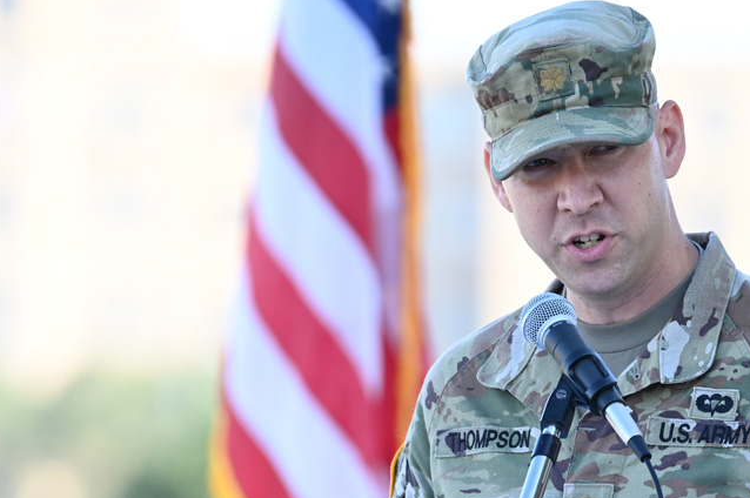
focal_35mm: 752
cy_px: 428
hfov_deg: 2.7
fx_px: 15650
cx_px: 359
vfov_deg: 1.8
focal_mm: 400
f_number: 5.6
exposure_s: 1/400
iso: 640
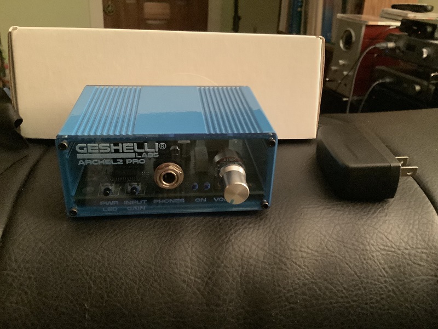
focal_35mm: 31
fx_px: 392
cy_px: 164
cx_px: 219
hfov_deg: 58.4
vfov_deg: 45.4
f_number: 2.4
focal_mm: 3.3
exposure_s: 1/20
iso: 640
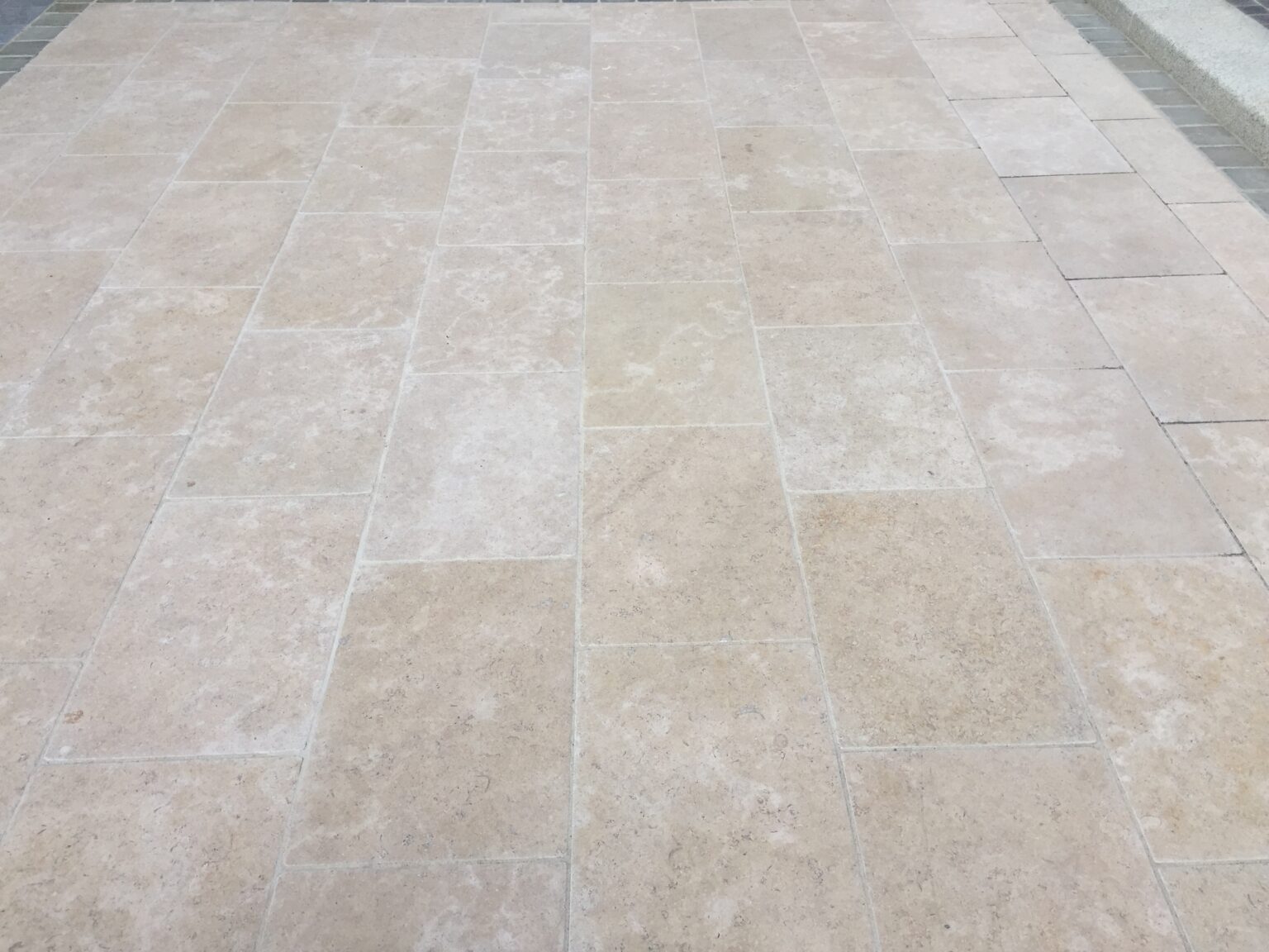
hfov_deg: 61.7
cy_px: 476
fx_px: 1063
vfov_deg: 48.2
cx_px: 634
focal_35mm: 29
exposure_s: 1/1799
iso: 32
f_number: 2.2
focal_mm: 4.15
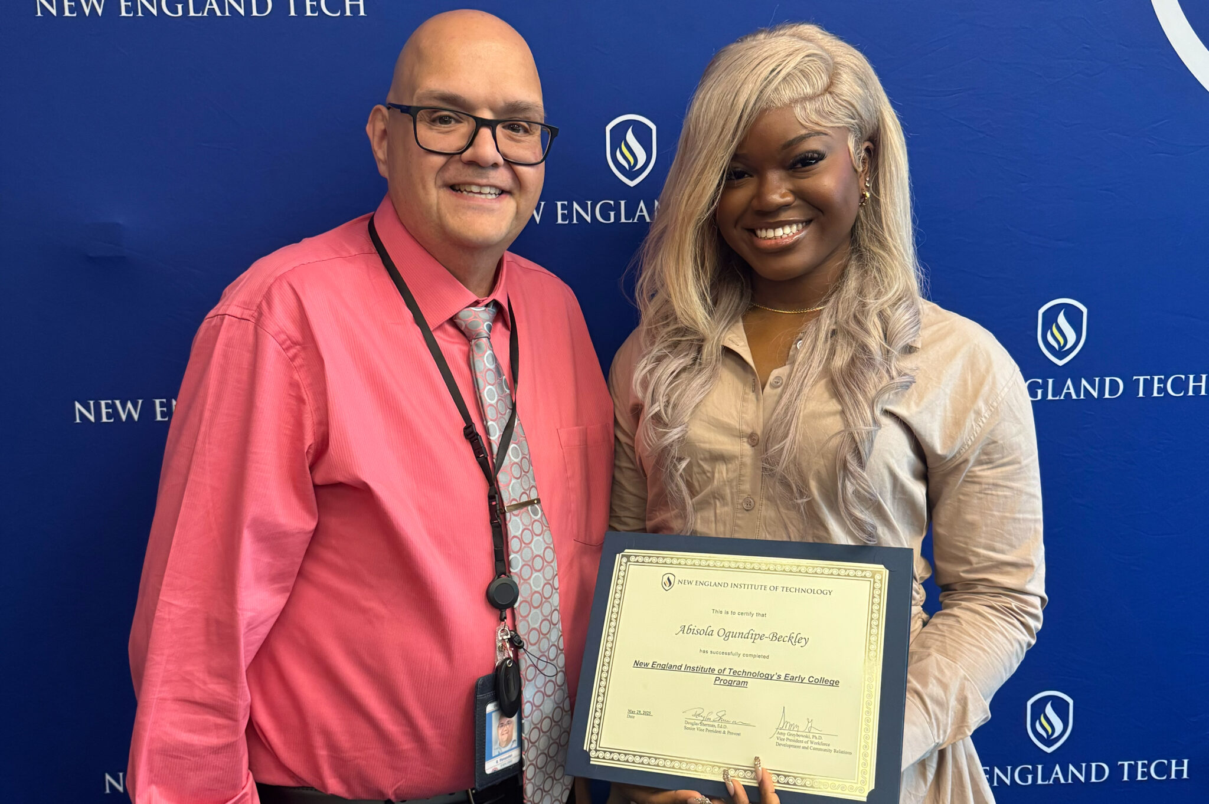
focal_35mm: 70
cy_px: 402
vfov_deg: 19.4
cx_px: 604
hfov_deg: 28.9
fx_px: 2349
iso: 2000
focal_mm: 70
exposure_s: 1/80
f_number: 4
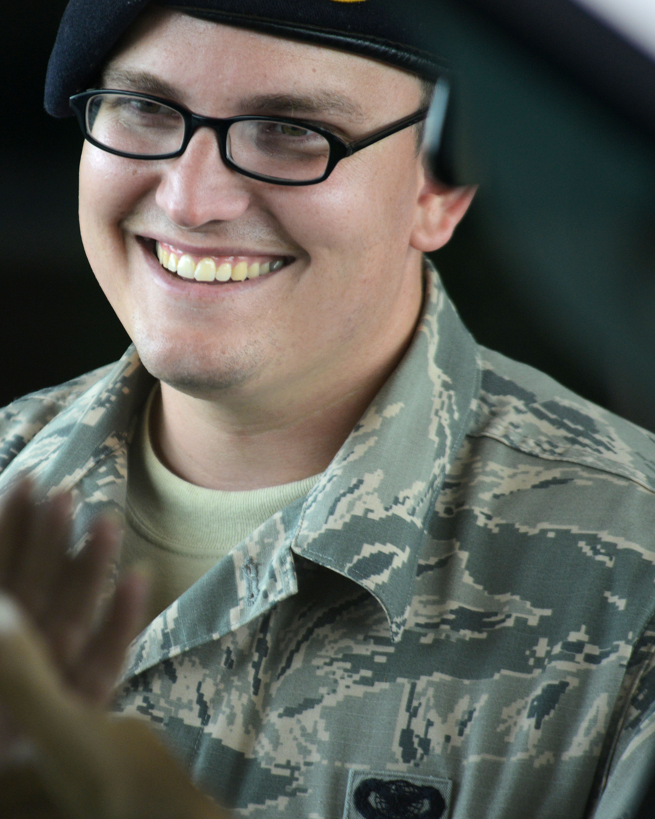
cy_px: 433
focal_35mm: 673
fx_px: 16310
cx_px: 117
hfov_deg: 2.3
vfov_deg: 2.9
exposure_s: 1/200
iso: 640
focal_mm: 400
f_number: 5.6
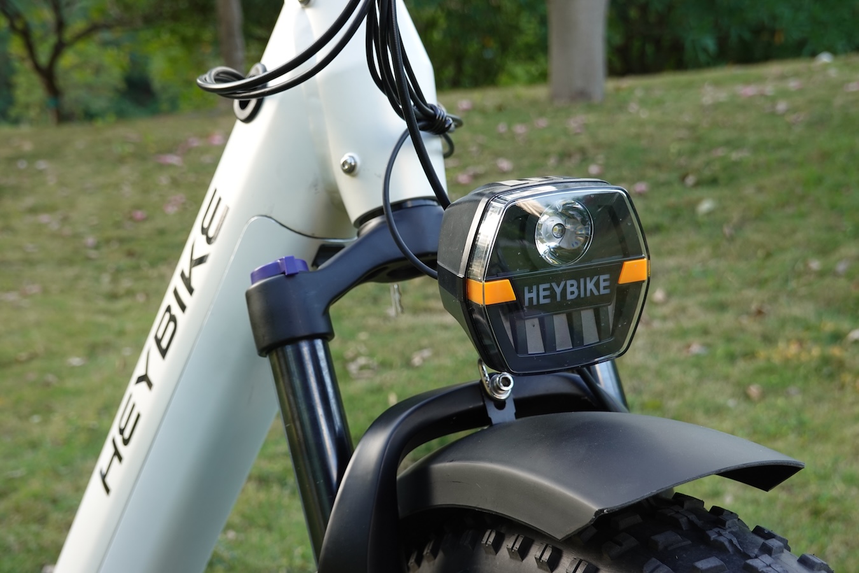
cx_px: 430
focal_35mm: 48
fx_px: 1145
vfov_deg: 28.1
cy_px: 286
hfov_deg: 41.1
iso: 100
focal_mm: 18.24
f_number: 4
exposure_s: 1/60
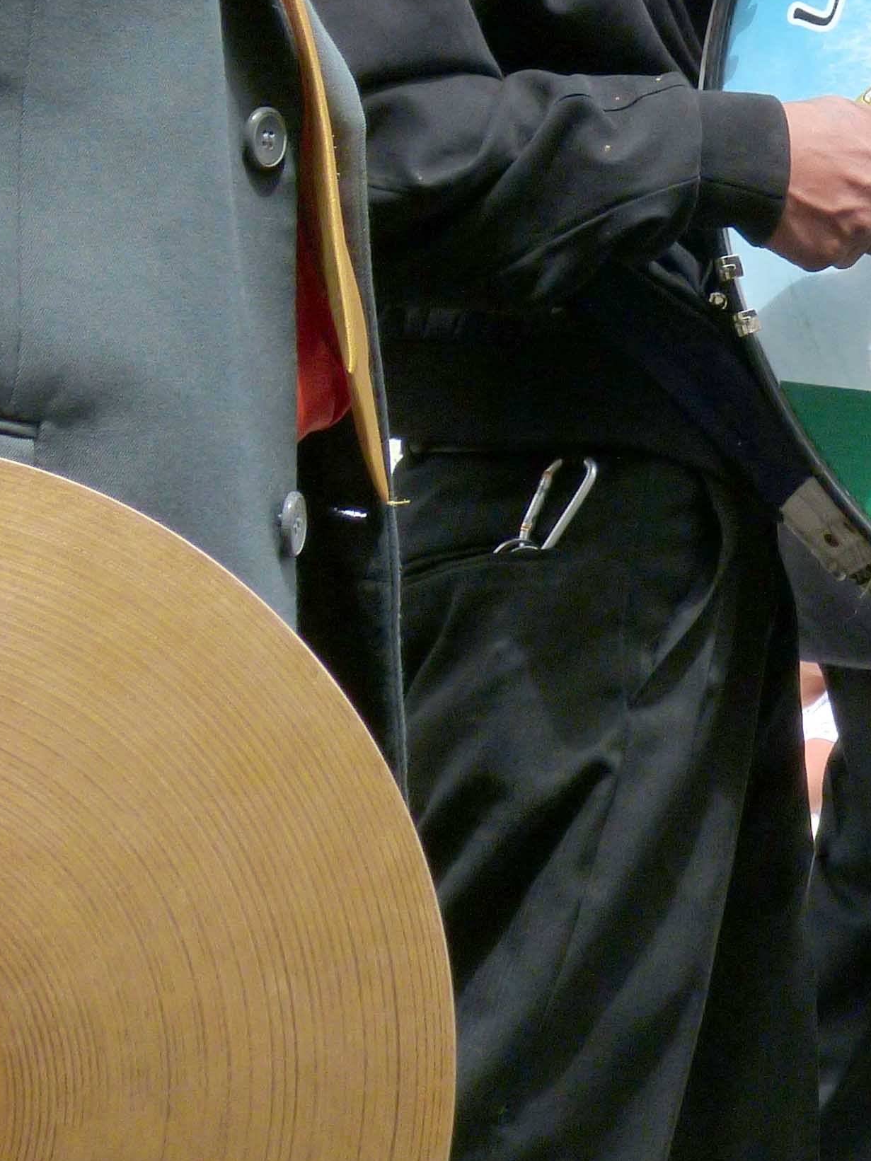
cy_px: -181
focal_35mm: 102
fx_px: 3422
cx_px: 1010
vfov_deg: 18.4
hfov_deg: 14.1
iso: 160
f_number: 4
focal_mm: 7.6
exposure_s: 1/1300
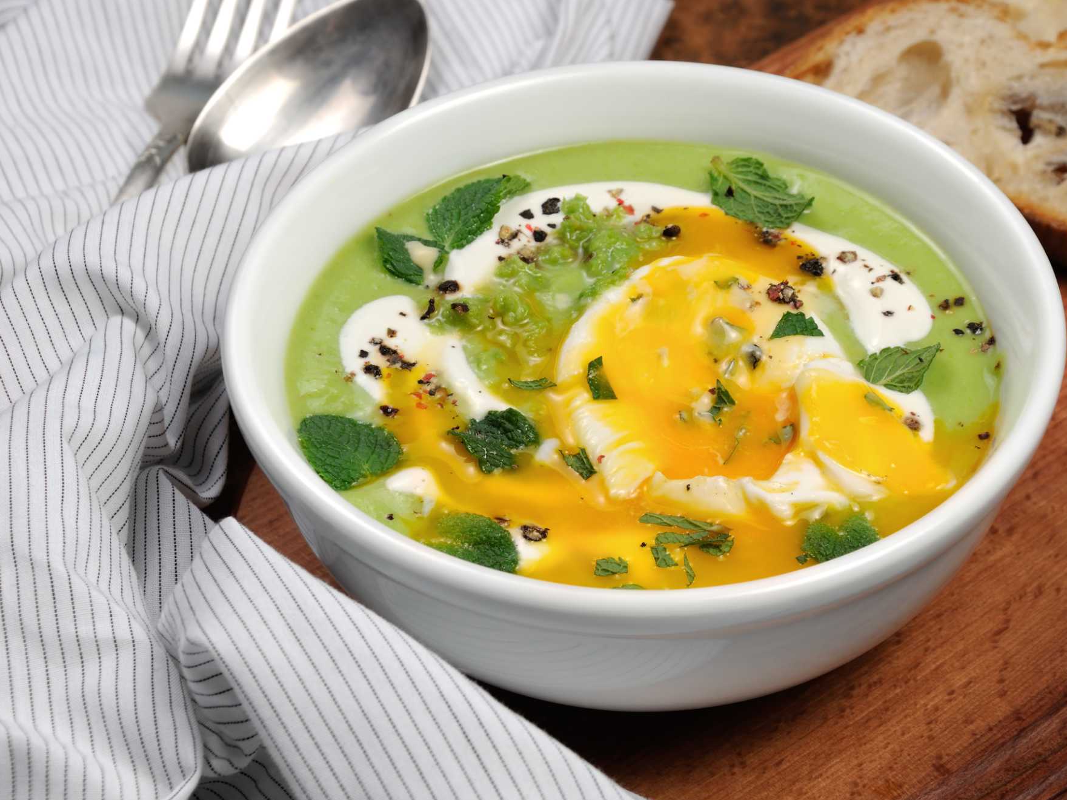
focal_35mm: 104
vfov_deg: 14.2
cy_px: 393
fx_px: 3206
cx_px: 607
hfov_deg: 18.9
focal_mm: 62
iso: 200
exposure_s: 1/60
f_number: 11
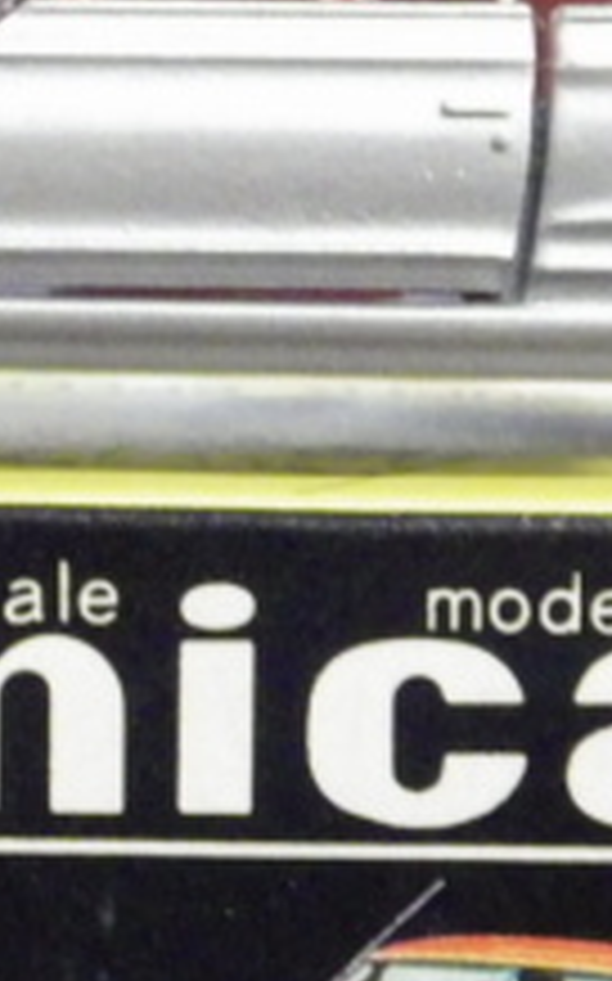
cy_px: 670
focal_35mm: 370
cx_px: 261
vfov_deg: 5.7
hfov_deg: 3.5
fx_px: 9887
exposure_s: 1/25
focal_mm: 21.3
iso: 1600
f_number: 4.8
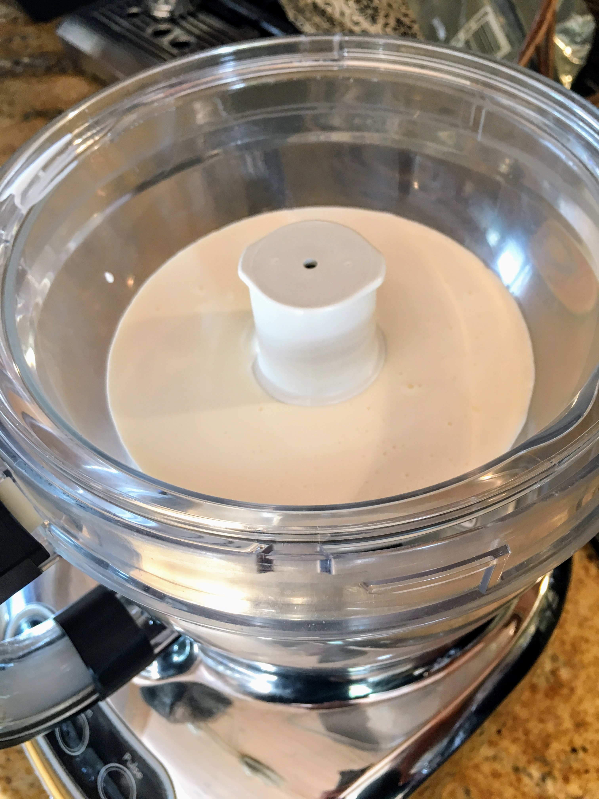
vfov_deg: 61.7
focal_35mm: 29
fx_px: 669
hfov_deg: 48.2
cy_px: 400
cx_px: 300
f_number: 2.2
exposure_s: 1/30
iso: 80
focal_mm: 4.15
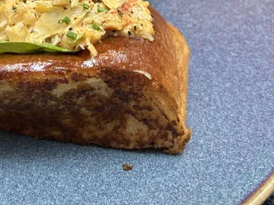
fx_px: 594
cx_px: 65
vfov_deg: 18.3
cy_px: -59
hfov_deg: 25.6
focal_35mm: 75
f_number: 1.6
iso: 160
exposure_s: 1/60
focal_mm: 5.96
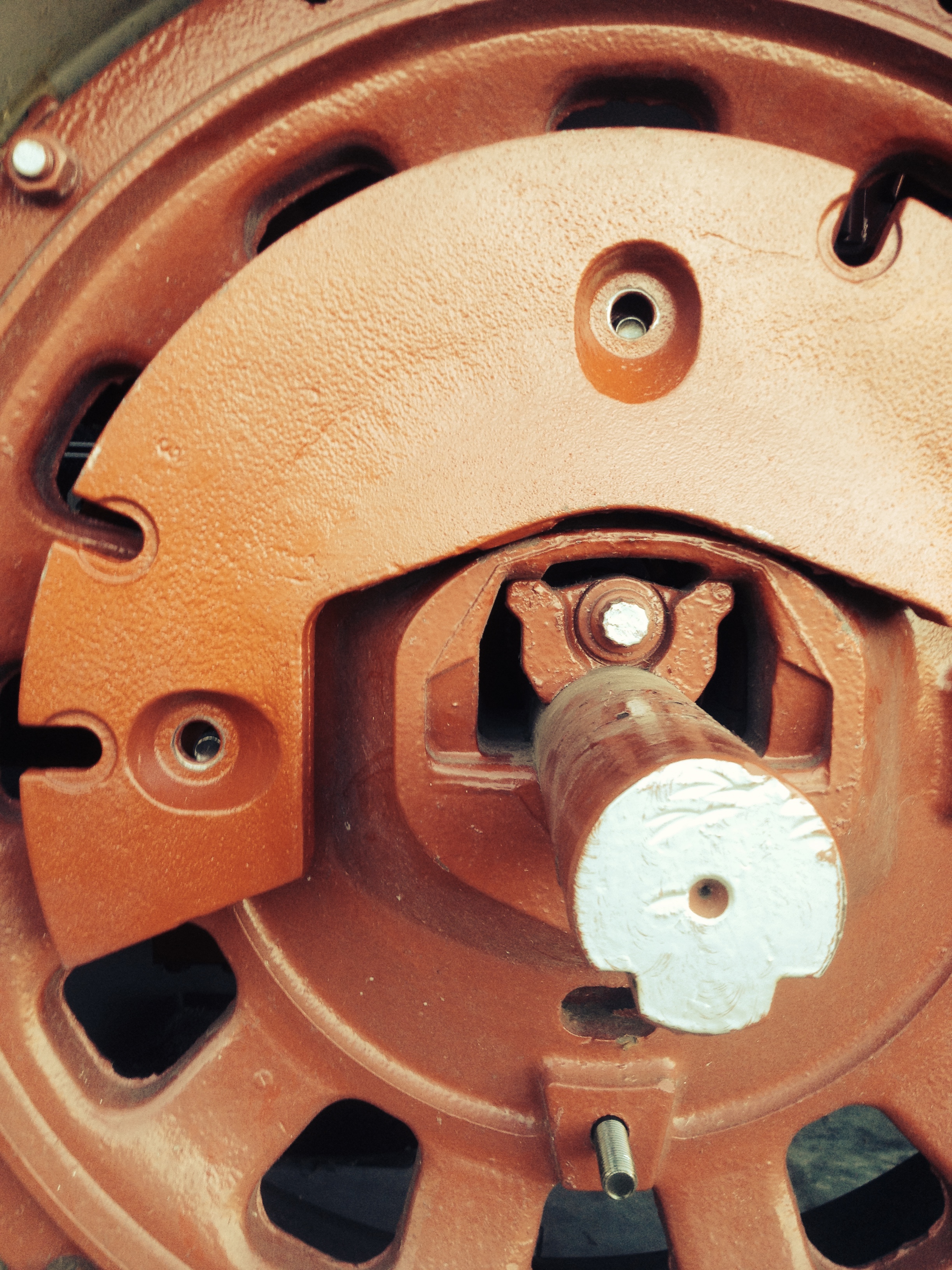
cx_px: 476
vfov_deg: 52.6
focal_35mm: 35
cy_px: 635
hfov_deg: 40.7
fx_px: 1283
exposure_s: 1/60
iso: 64
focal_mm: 4.28
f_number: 2.4
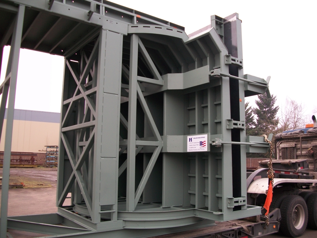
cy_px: 119
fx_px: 293
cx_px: 158
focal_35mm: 32
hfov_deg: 56.8
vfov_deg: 44.2
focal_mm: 5.7
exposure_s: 1/125
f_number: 2.9
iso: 80
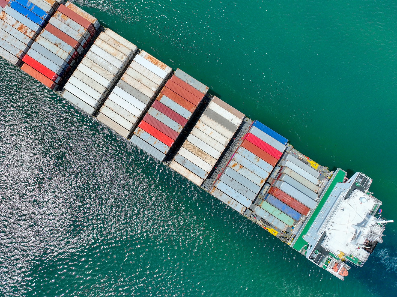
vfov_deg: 42.7
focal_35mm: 33
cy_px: 122
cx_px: 166
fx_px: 378
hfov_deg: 55.1
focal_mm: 12.29
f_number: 2.8
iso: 200
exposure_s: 1/3200
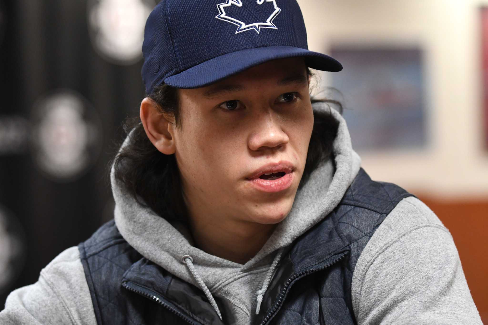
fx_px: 1992
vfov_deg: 9.3
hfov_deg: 14.0
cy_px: 162
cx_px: 244
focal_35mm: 147
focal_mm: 98
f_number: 2.8
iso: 3200
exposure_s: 1/200
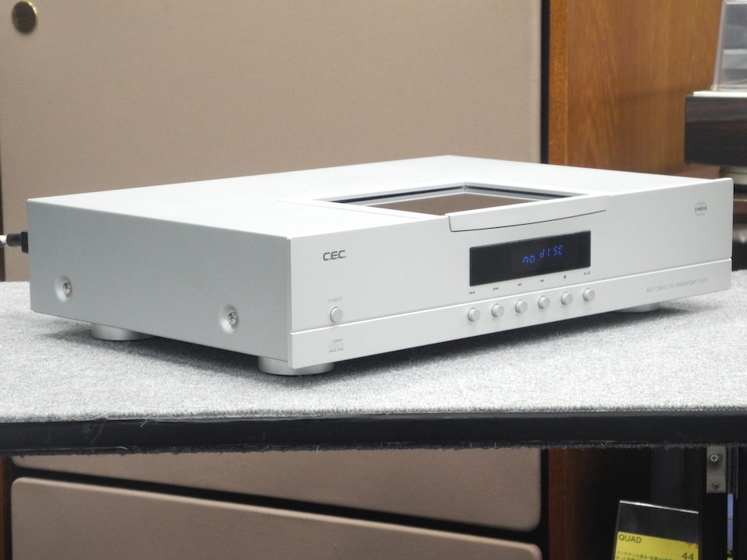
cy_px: 280
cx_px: 374
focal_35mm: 105
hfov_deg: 18.7
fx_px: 2266
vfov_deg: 14.1
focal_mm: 22.5
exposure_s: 1/15
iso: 400
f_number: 4.5
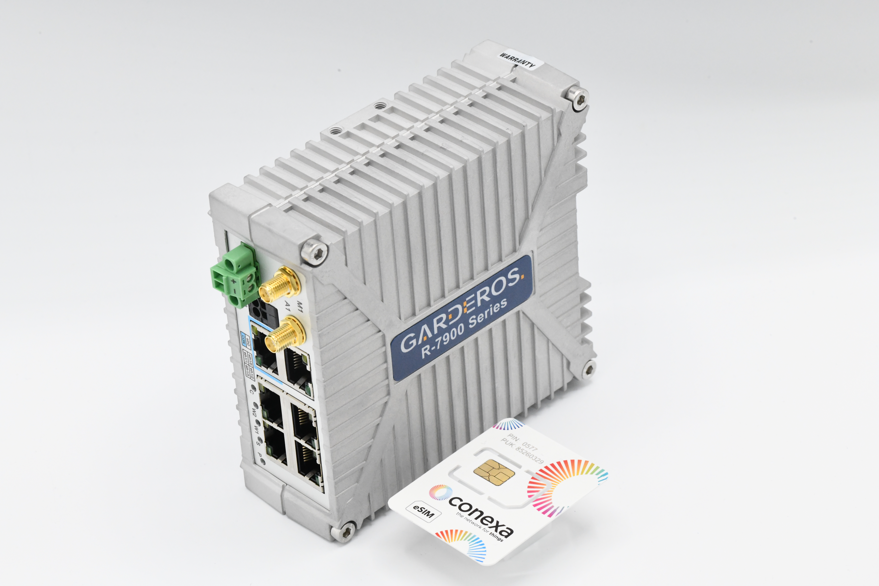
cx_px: 440
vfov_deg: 13.0
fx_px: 2564
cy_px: 293
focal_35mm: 105
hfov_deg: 19.5
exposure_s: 1/320
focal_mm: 105
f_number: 29
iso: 4000
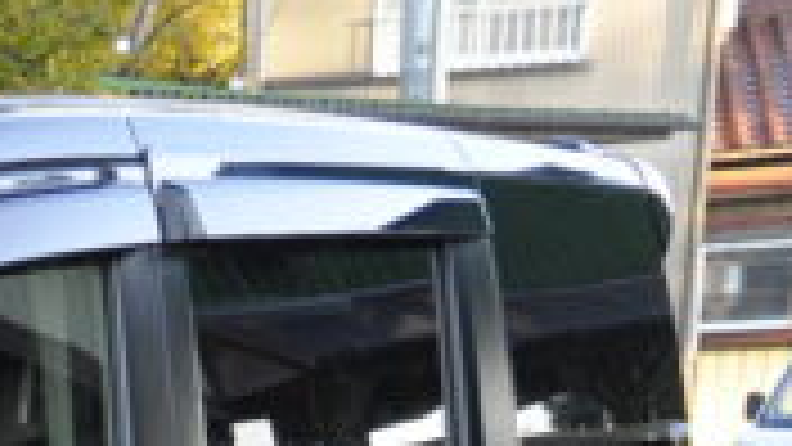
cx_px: -734
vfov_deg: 8.6
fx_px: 2672
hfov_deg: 14.4
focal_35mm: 127
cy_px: 1113
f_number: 5
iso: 400
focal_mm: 19
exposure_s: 1/25
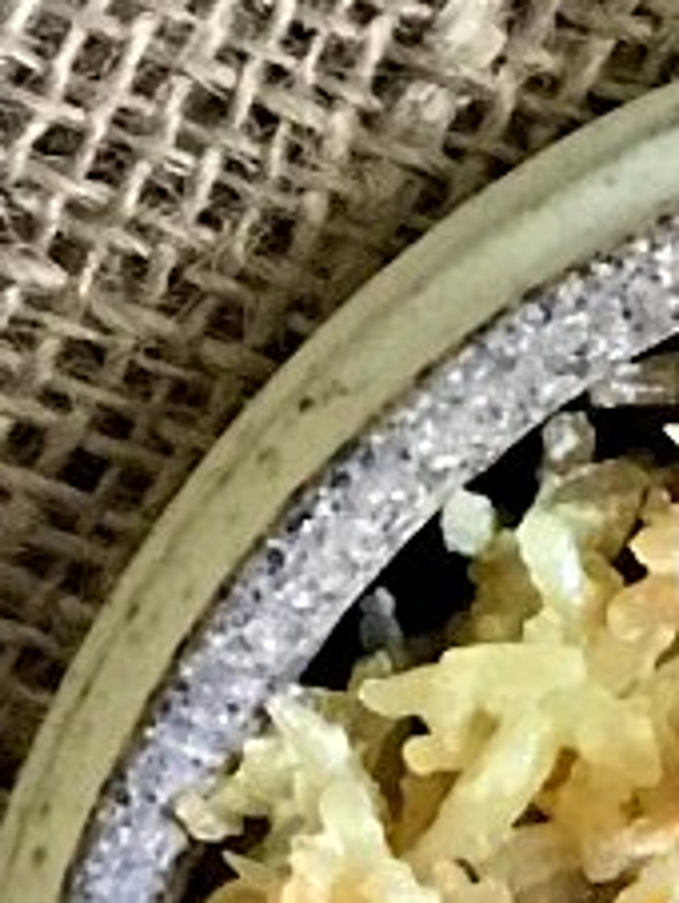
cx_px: 2249
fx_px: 10520
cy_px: 216
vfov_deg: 4.9
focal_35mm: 403
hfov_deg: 3.6
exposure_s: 1/50
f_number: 2.8
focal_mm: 6.6
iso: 125
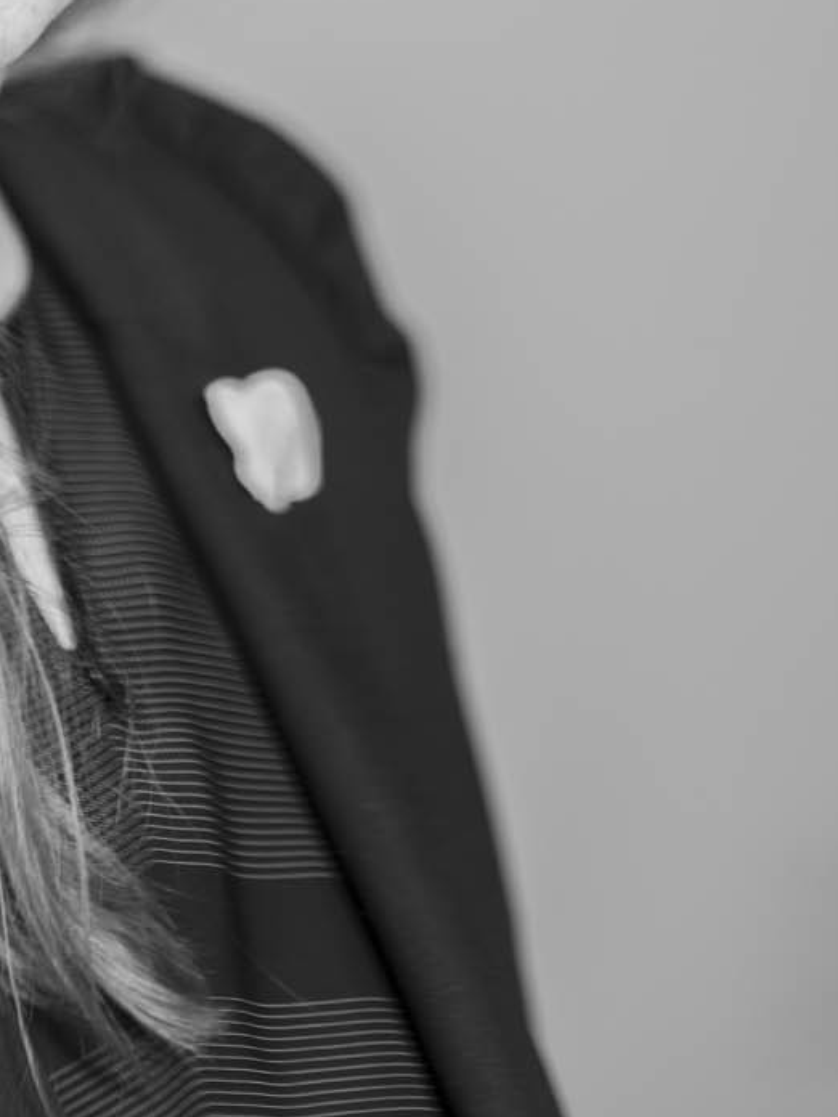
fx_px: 8069
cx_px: -80
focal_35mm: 250
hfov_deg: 5.9
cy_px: -331
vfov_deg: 7.8
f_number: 2
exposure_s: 1/125
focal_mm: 110
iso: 160
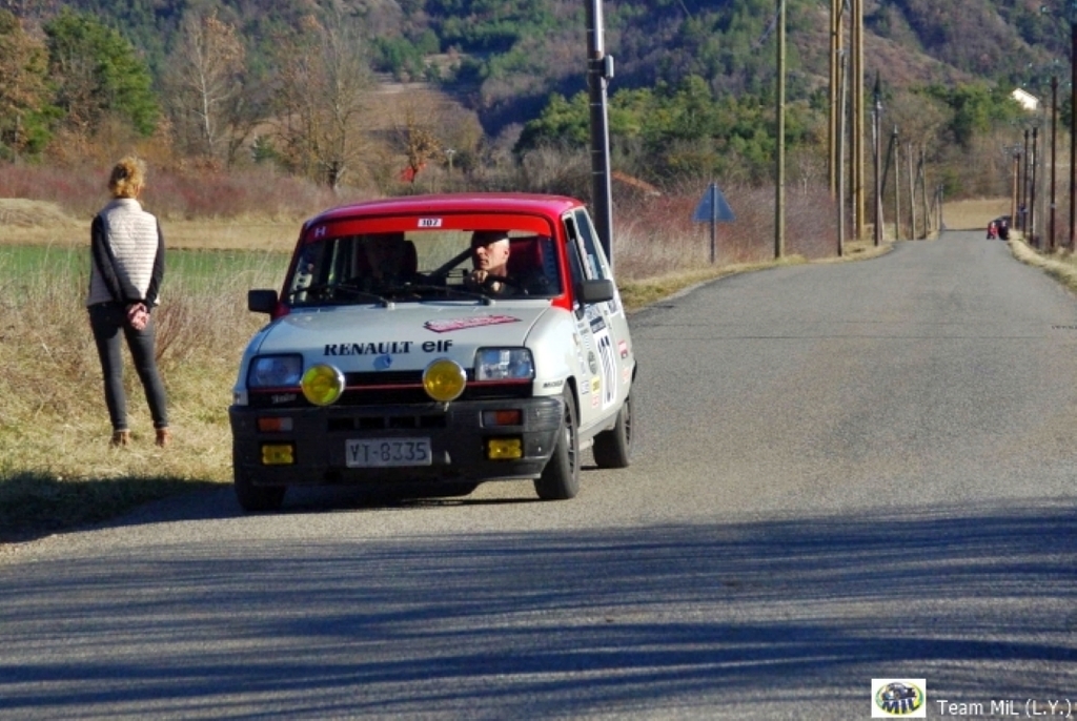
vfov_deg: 10.2
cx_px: 538
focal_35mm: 135
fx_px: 4045
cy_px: 360
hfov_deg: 15.2
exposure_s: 1/1000
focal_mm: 90
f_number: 8
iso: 400
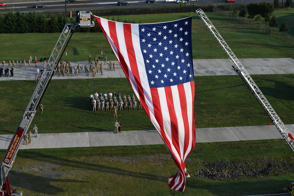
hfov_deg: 28.8
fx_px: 572
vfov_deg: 19.5
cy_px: 98
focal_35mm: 70
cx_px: 147
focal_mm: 70
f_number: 8
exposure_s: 1/500
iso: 250
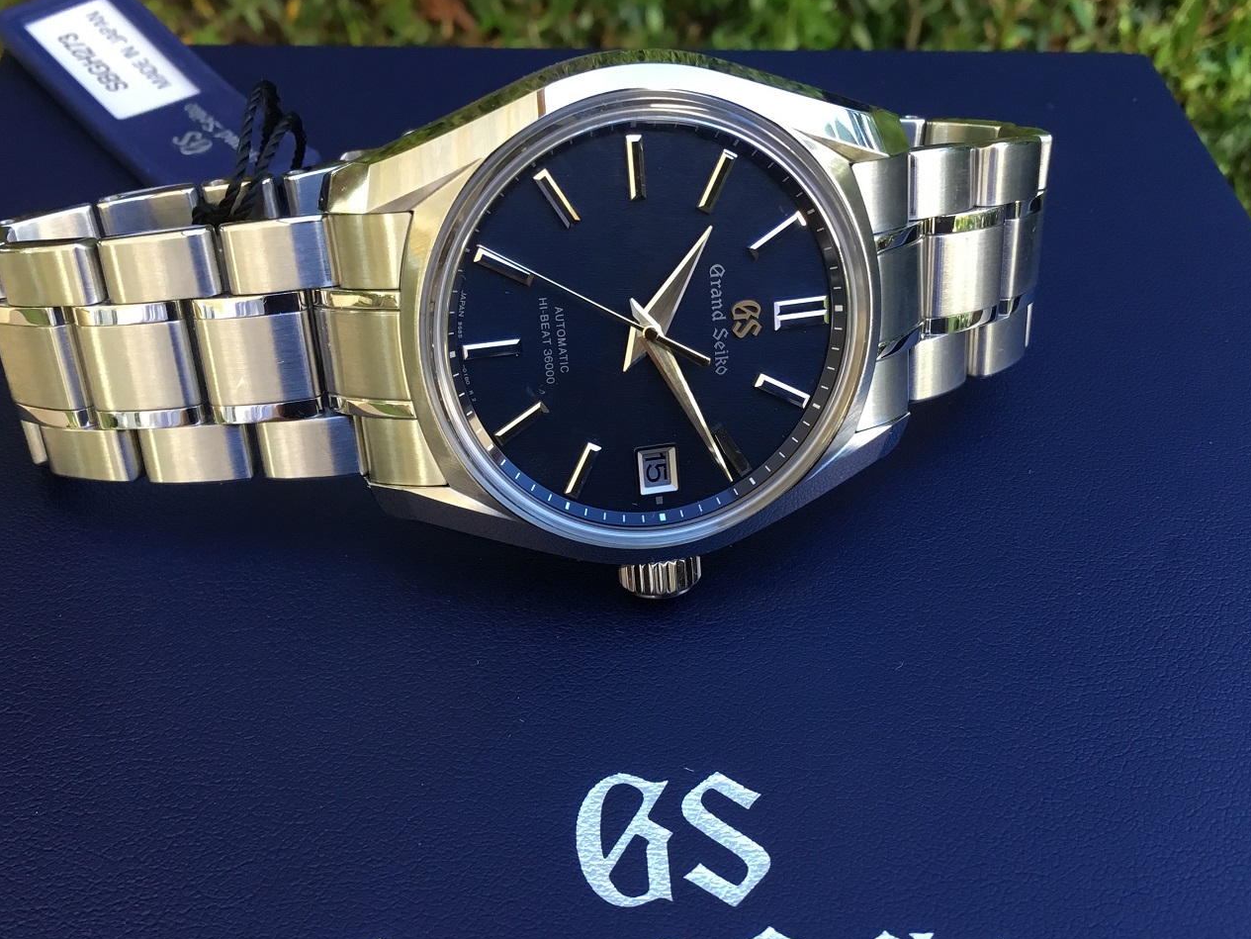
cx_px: 599
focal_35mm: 36
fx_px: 1301
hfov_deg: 51.3
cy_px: 539
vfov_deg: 39.6
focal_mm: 3.3
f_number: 2.4
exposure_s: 1/40
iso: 32
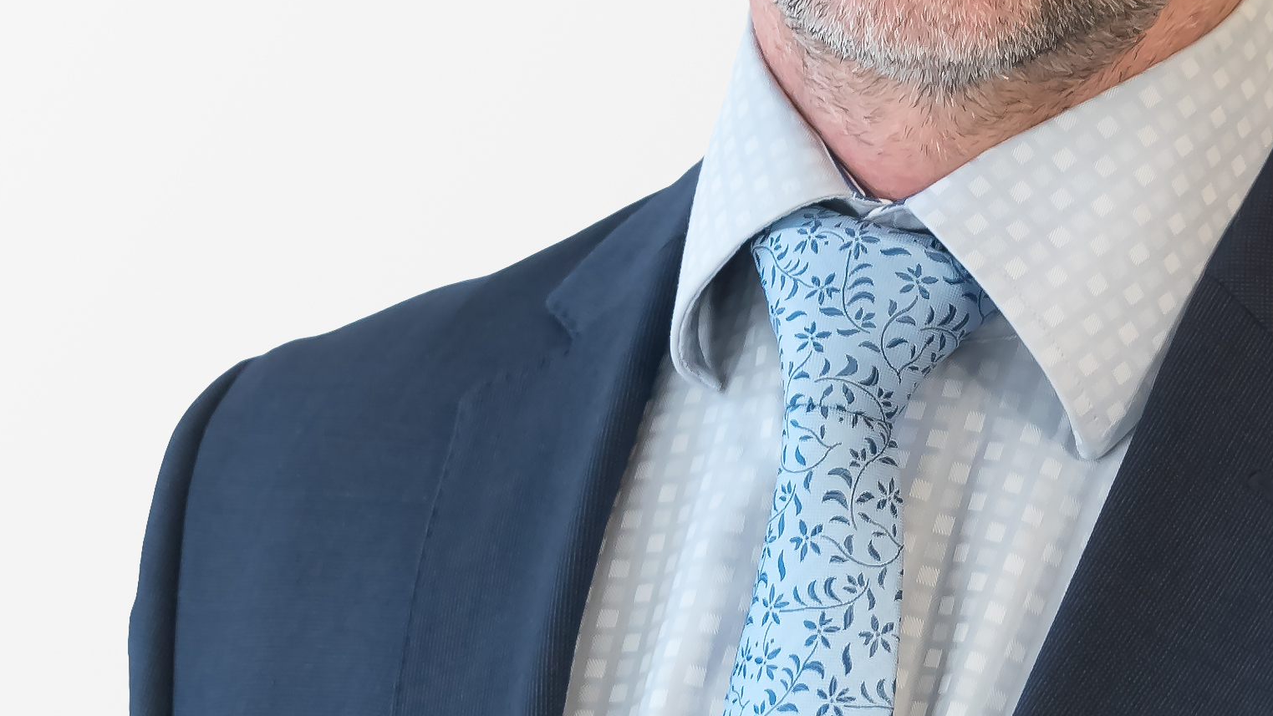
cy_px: 48
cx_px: 1017
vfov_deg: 4.1
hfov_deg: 7.2
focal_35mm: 298
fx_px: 10060
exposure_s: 1/60
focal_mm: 72
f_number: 7.1
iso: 500
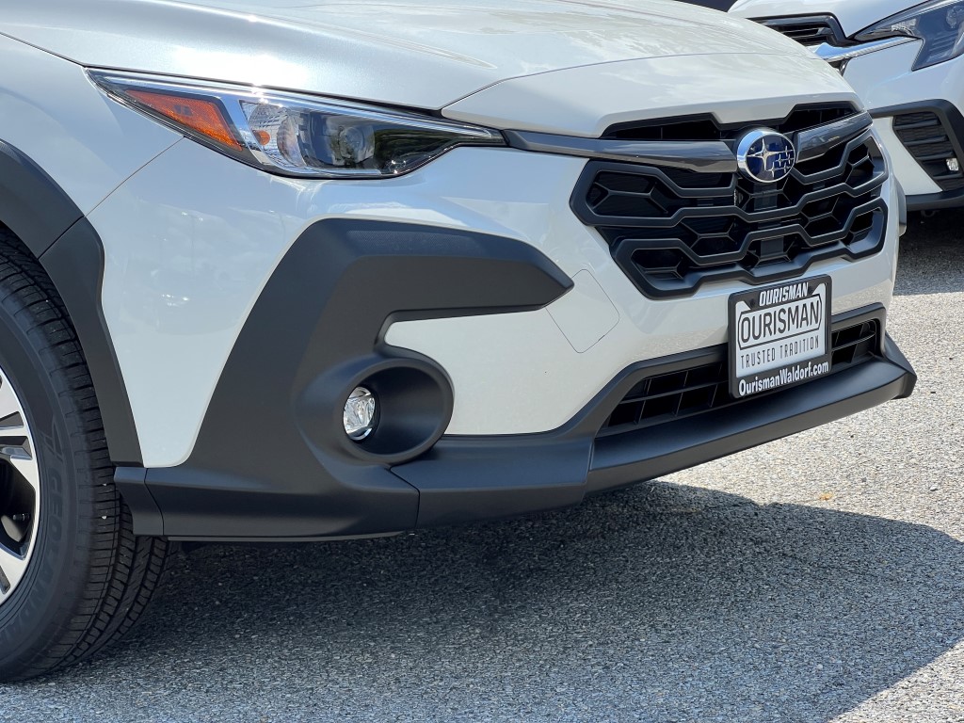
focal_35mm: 77
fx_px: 2144
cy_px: 362
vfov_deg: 19.1
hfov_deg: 25.3
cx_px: 482
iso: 32
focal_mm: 9
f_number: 2.8
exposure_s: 1/394
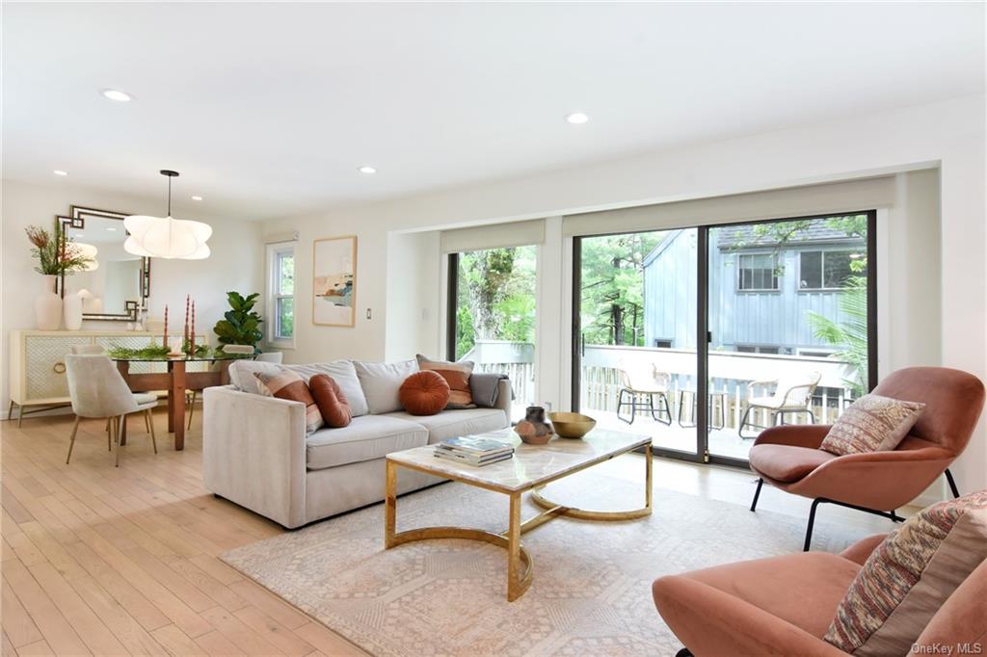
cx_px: 494
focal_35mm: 18
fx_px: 493
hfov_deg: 90.0
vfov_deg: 67.3
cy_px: 328
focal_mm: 12
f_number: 11
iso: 800
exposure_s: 1/30
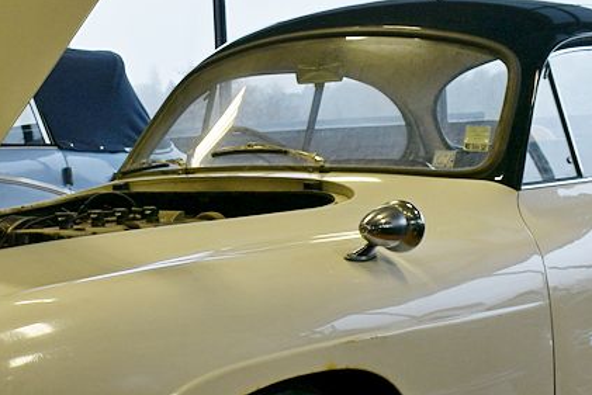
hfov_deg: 25.9
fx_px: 1267
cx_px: 122
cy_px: 306
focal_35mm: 77
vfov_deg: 17.6
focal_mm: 18
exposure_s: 1/80
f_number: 4.5
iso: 125
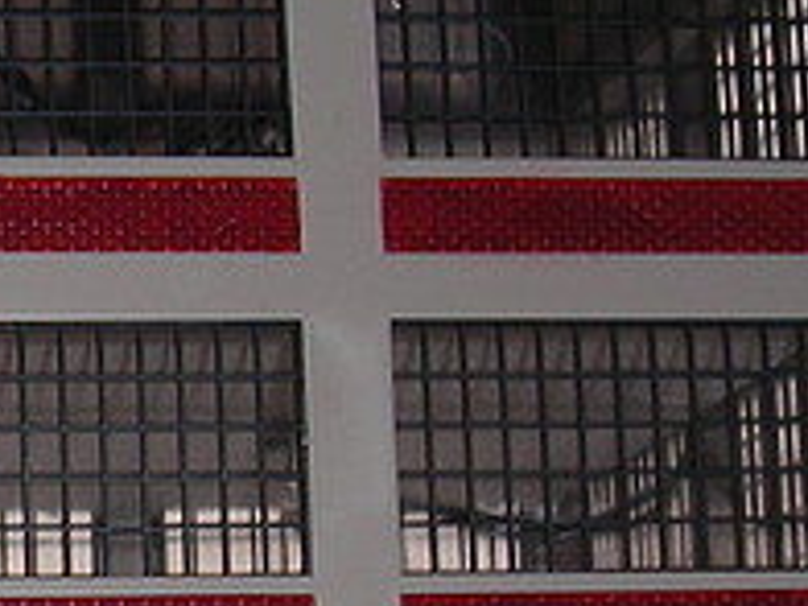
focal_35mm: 155
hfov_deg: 11.9
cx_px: -546
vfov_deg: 9.5
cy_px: 620
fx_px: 3618
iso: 50
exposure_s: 1/60.1
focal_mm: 6.3
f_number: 3.2
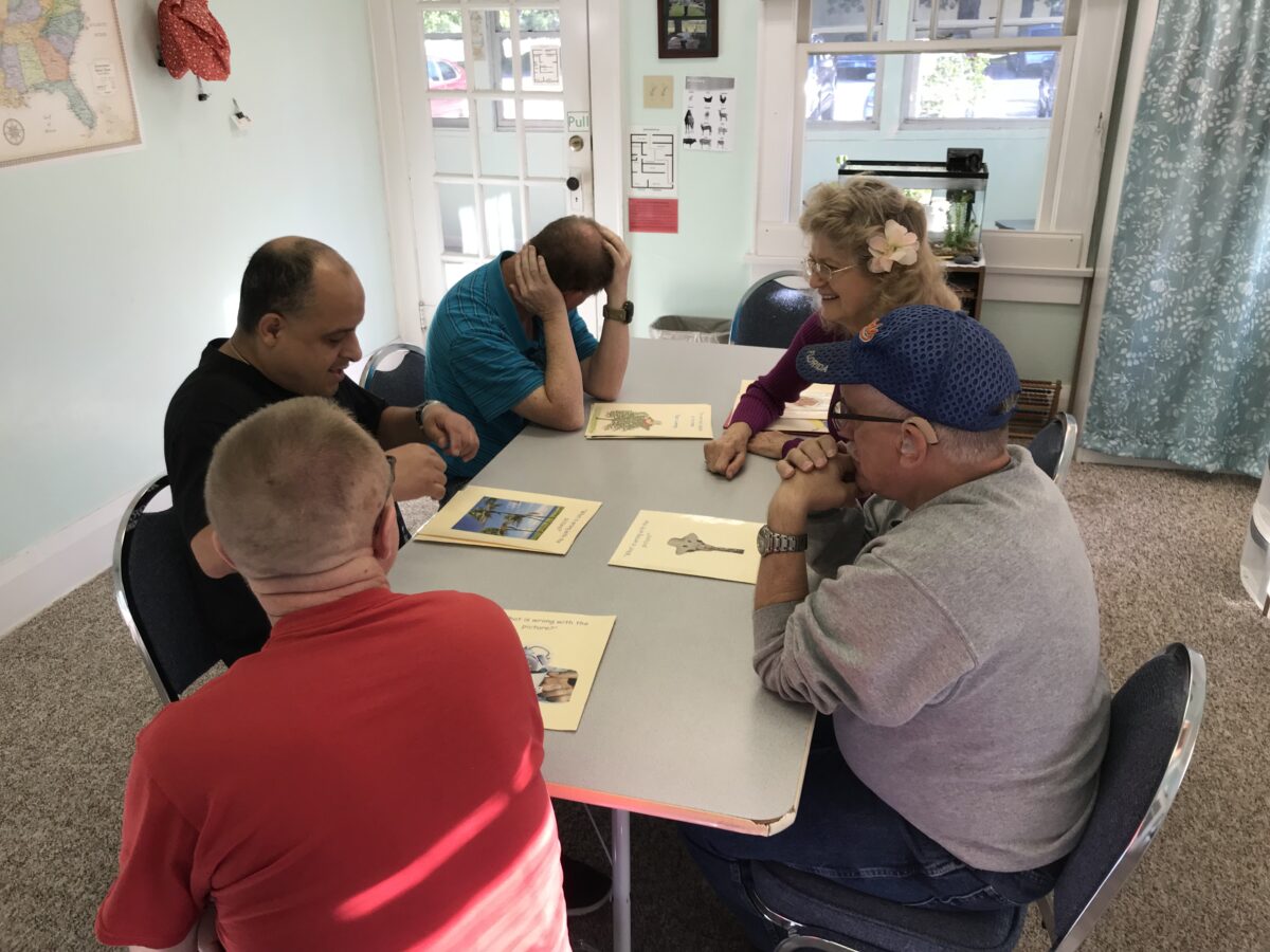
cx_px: 635
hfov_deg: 63.4
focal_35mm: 28
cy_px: 476
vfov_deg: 49.7
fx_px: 1027
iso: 25
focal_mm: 3.99
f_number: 1.8
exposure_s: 1/60
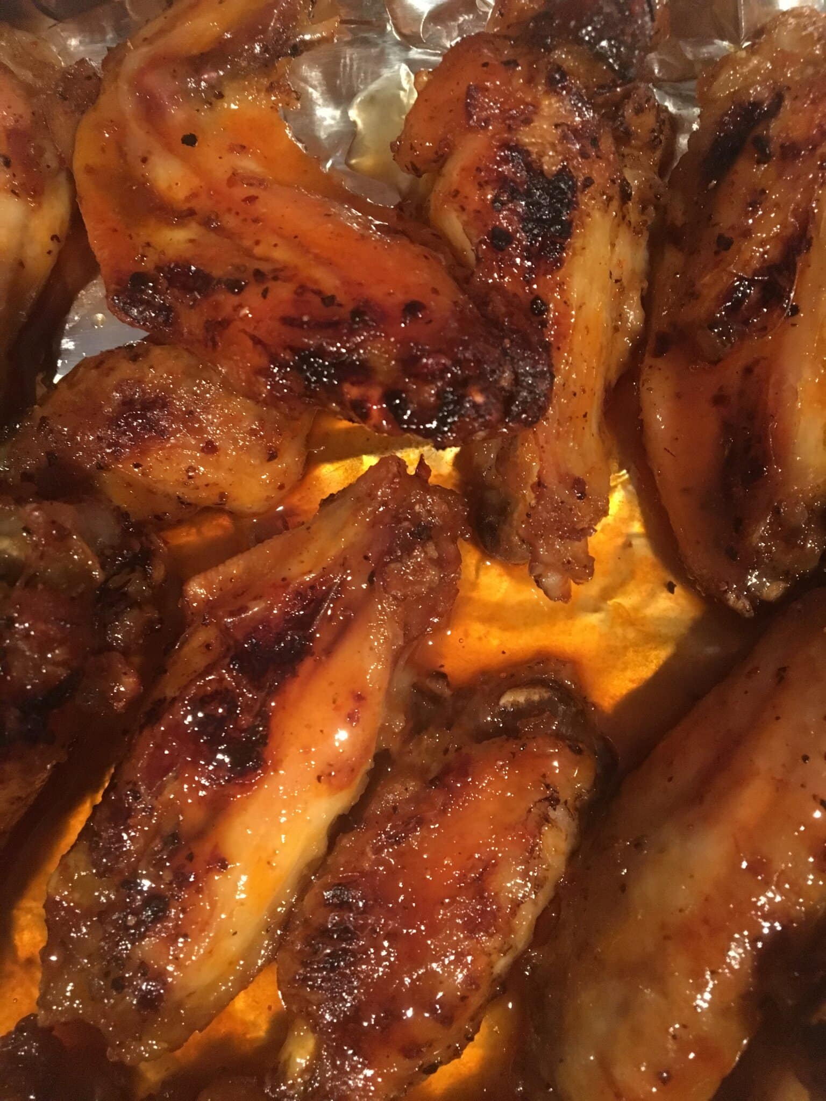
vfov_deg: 61.7
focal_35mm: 29
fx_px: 923
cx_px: 413
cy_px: 550
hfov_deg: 48.2
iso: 320
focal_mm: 4.15
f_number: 2.2
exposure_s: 1/15
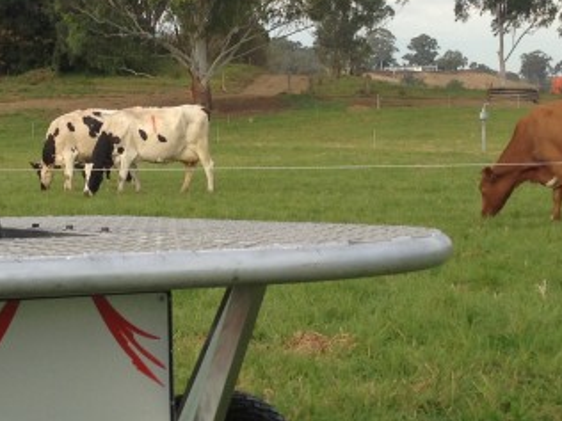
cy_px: 123
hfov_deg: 18.3
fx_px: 1737
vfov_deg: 13.8
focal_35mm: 107
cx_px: 197
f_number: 2.4
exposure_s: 1/797
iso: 50
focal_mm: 4.13
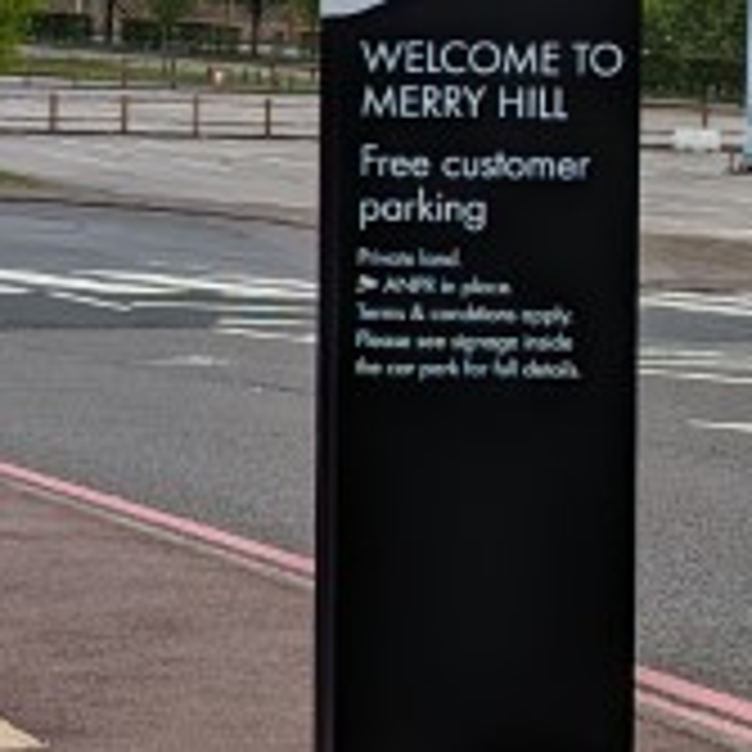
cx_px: -1209
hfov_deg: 9.8
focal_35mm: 152
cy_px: 117
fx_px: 3736
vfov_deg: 11.4
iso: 48
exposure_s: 1/1595
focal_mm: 6.81
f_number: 1.85
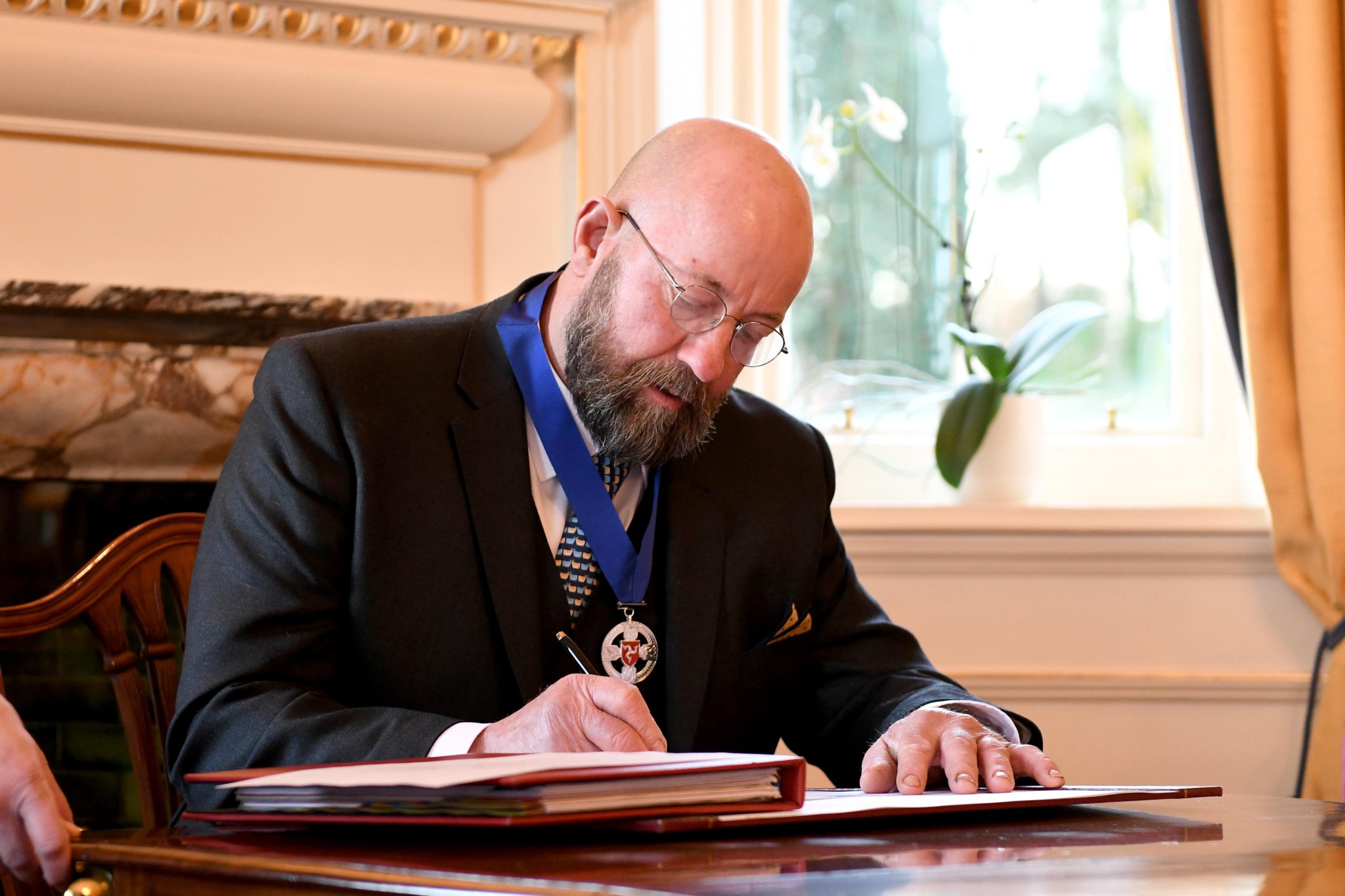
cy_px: 448
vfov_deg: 13.0
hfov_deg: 19.5
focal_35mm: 105
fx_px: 3922
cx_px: 672
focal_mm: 70
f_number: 3.5
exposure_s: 1/80
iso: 2000
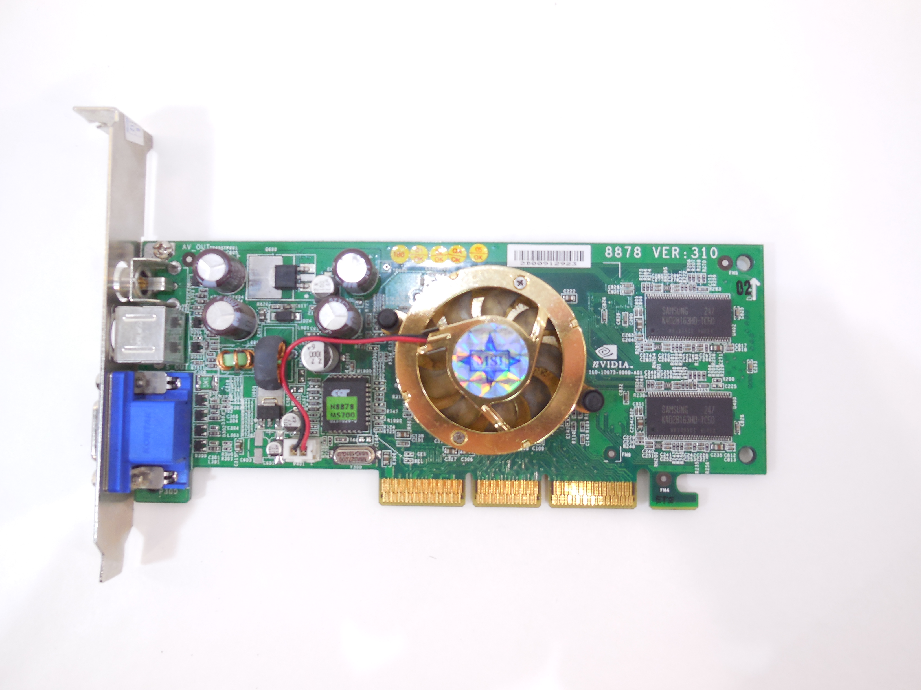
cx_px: 460
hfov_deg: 69.4
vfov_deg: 54.9
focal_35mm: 25
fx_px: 665
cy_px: 345
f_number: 3.1
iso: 125
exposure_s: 1/40
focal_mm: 4.5
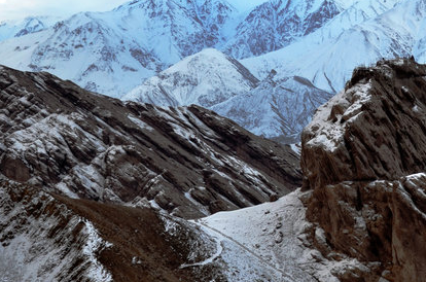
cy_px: 113
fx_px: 1665
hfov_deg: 14.3
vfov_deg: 9.7
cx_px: 451
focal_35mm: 141
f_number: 5.6
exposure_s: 1/125
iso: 200
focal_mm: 38
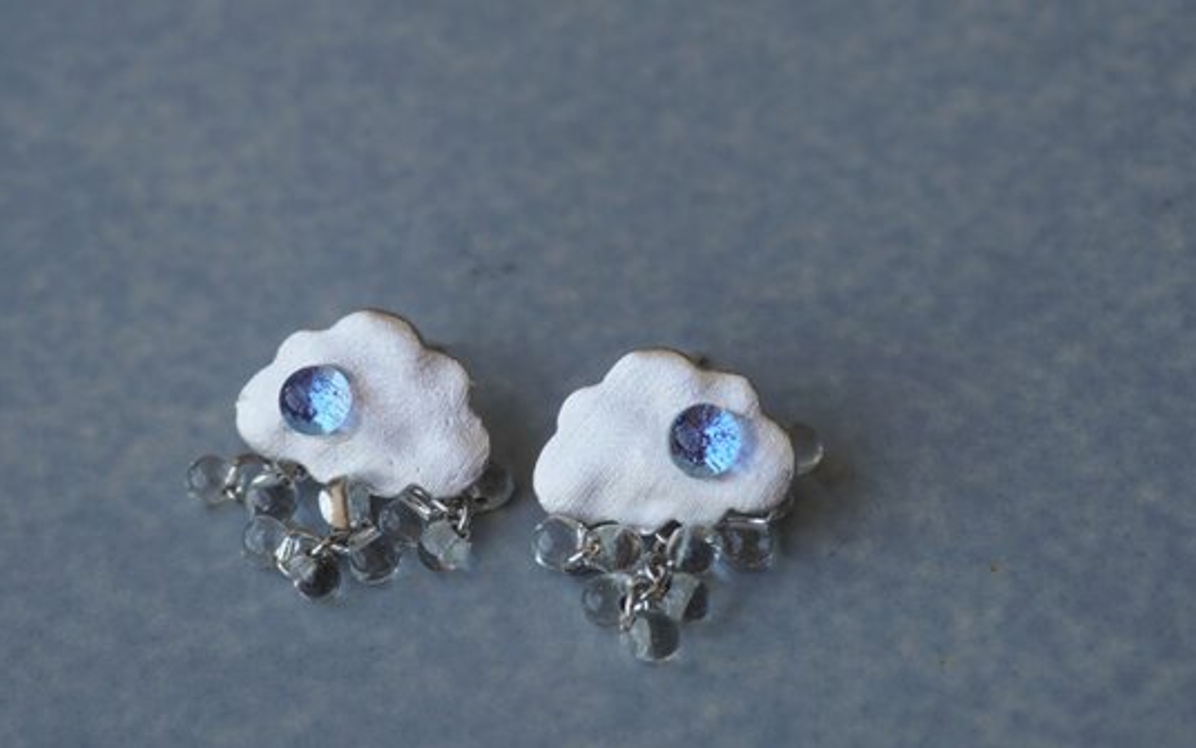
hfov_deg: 28.2
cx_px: 491
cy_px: 440
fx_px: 2379
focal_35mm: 73
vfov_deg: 17.8
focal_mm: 40
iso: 100
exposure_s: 1/160
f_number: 5.6
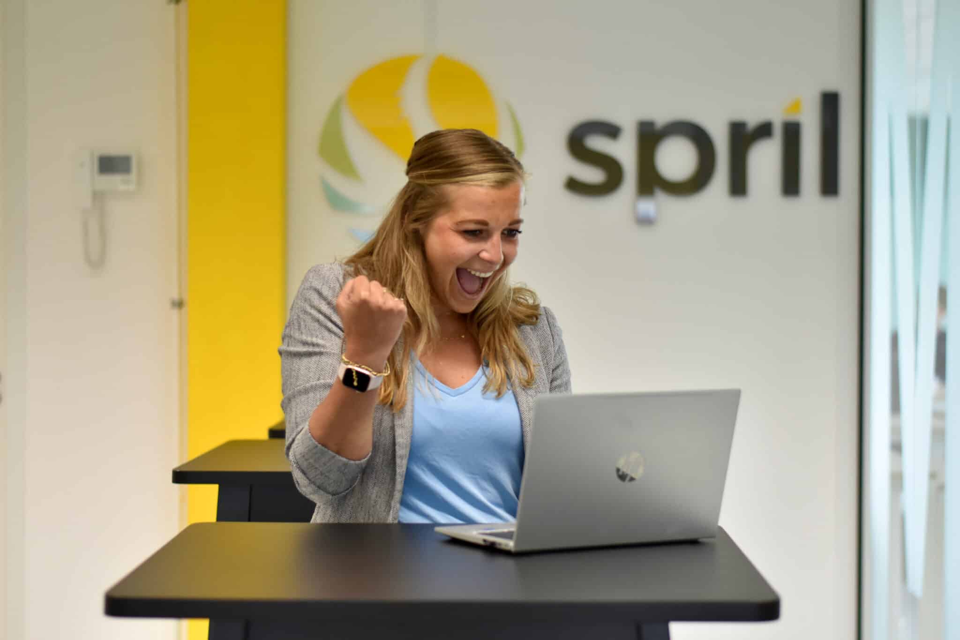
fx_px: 2000
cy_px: 320
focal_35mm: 75
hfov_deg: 27.0
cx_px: 480
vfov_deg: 18.2
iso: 900
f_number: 2
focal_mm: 50
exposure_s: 1/500
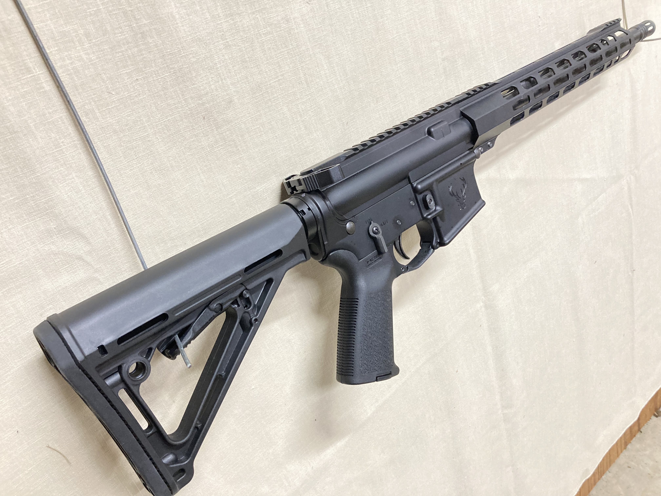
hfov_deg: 63.4
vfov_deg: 49.7
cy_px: 248
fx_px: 535
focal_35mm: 28
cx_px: 330
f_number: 1.8
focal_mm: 3.99
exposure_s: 1/60
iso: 320
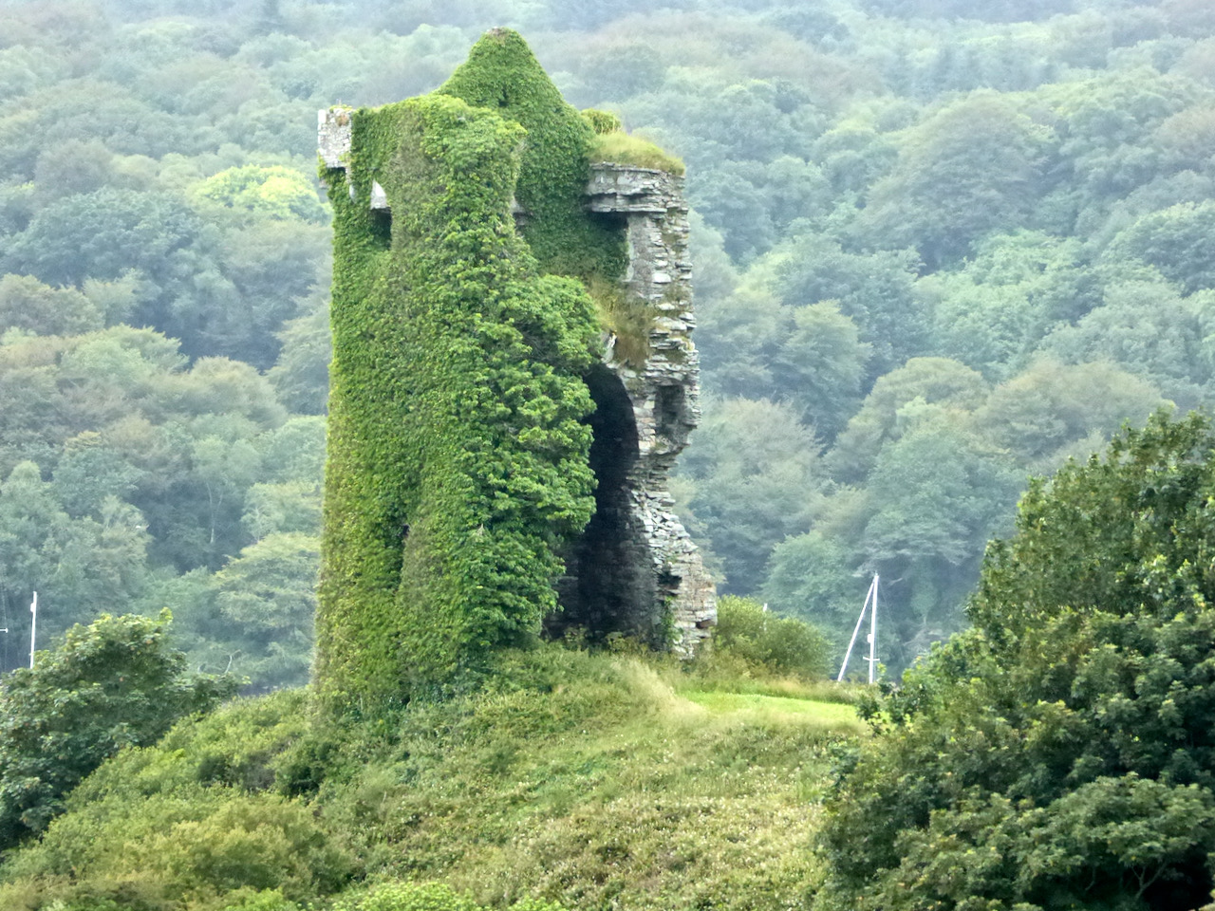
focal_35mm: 231
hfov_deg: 8.6
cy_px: 456
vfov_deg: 6.4
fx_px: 8108
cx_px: 608
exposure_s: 1/640
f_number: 6.3
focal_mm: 41.4
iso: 800
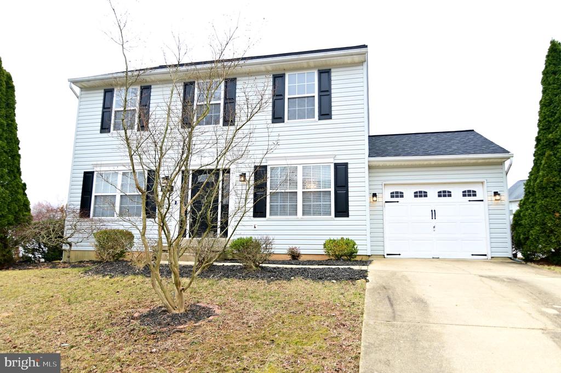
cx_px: 280
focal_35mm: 25
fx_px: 389
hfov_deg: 71.6
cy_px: 186
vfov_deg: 51.2
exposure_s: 1/160
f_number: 3.5
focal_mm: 25
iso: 100
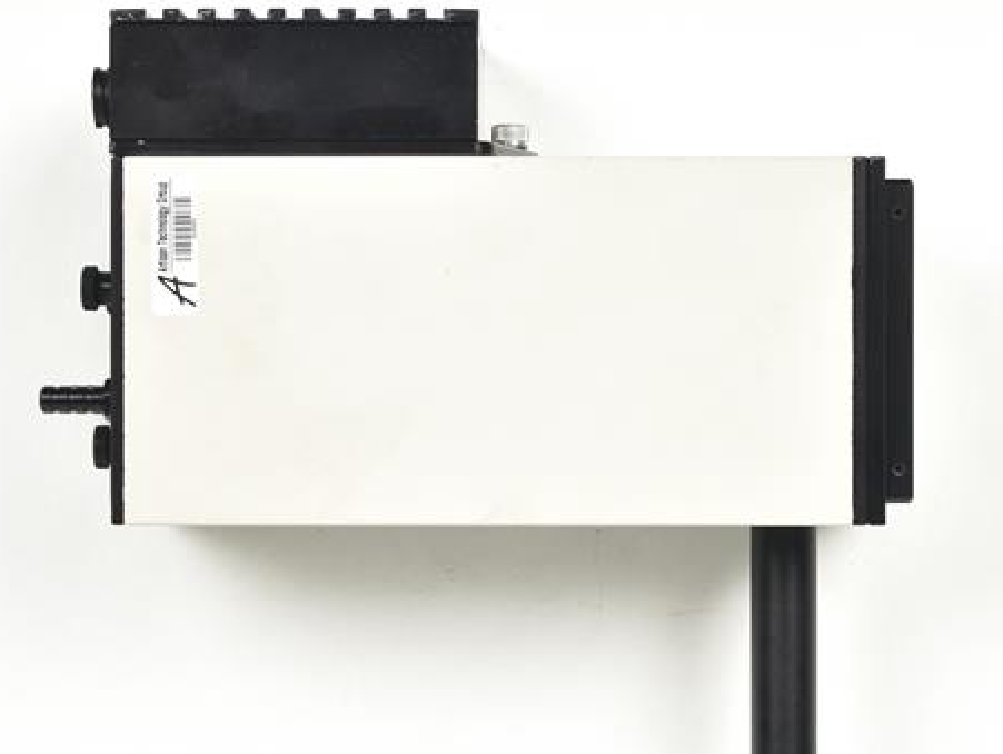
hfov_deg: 21.3
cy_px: 423
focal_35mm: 92
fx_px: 2668
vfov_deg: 16.1
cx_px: 498
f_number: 13
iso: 200
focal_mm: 48
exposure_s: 1/200
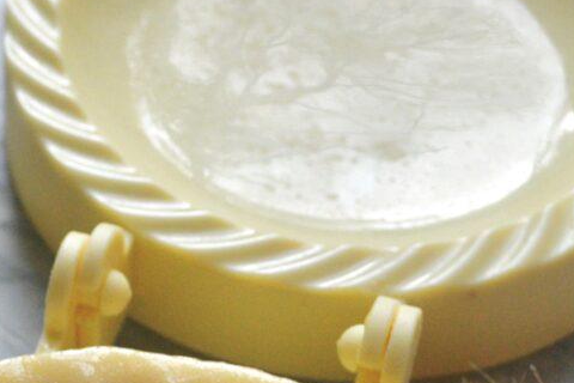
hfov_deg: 14.2
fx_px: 2296
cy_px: 564
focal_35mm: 144
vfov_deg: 9.3
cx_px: 145
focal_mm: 30
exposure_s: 1/60
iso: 1000
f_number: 4.5
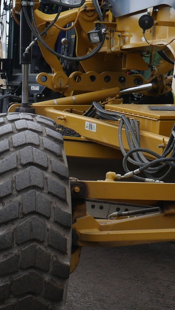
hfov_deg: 12.0
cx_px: -74
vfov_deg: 22.0
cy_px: 177
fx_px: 800
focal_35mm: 97
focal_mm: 13
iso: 200
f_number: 5
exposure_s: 1/400
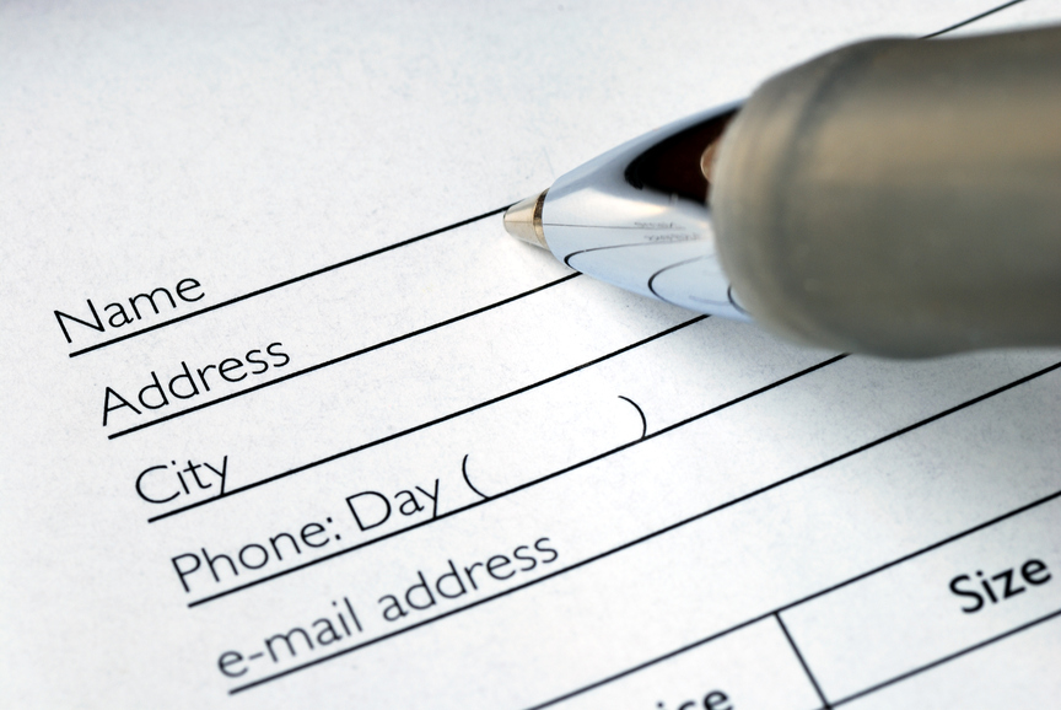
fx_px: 3983
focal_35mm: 135
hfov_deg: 15.2
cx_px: 530
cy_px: 355
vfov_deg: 10.2
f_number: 22
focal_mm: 90
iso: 100
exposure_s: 1/1.3
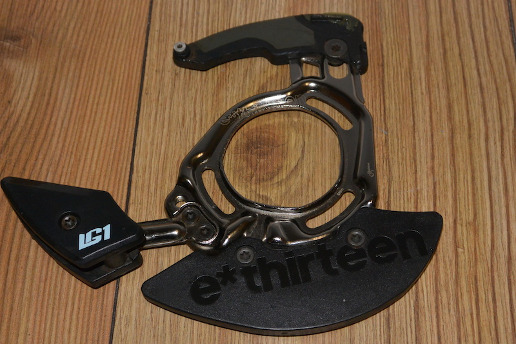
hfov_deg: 35.6
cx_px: 258
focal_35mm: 56
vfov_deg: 24.2
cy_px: 172
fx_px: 802
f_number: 5
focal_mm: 21.1
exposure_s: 1/60
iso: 450
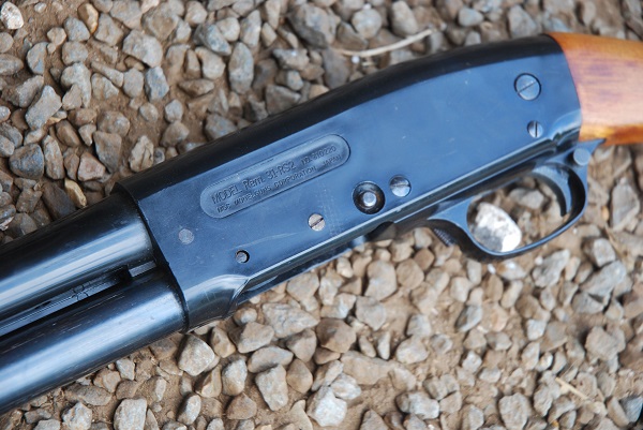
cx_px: 322
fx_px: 1877
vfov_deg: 13.1
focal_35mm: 105
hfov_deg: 19.4
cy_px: 215
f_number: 4.5
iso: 400
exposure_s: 1/125
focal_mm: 70
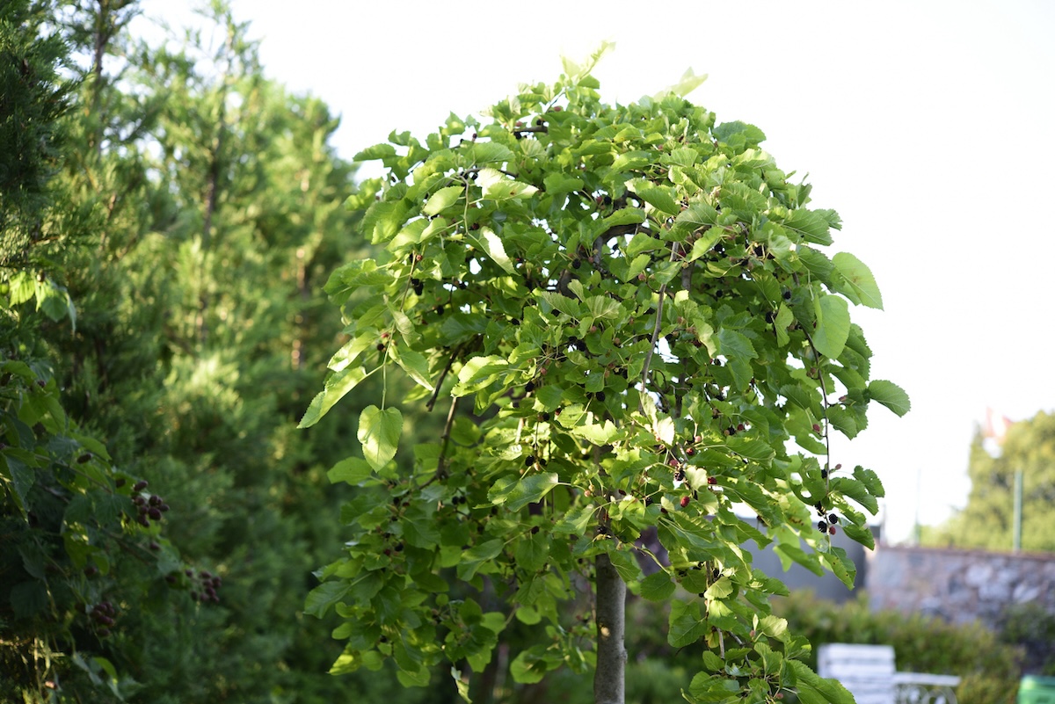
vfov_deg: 22.6
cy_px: 352
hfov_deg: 33.4
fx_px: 1759
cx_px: 528
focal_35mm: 60
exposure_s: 1/250
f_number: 3.5
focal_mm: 60
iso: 250
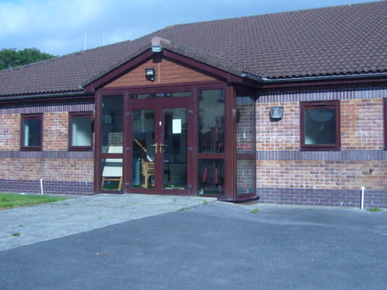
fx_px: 570
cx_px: 203
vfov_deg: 28.5
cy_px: 118
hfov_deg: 37.5
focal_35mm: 51
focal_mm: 5.8
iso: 100
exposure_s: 1/500
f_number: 5.6
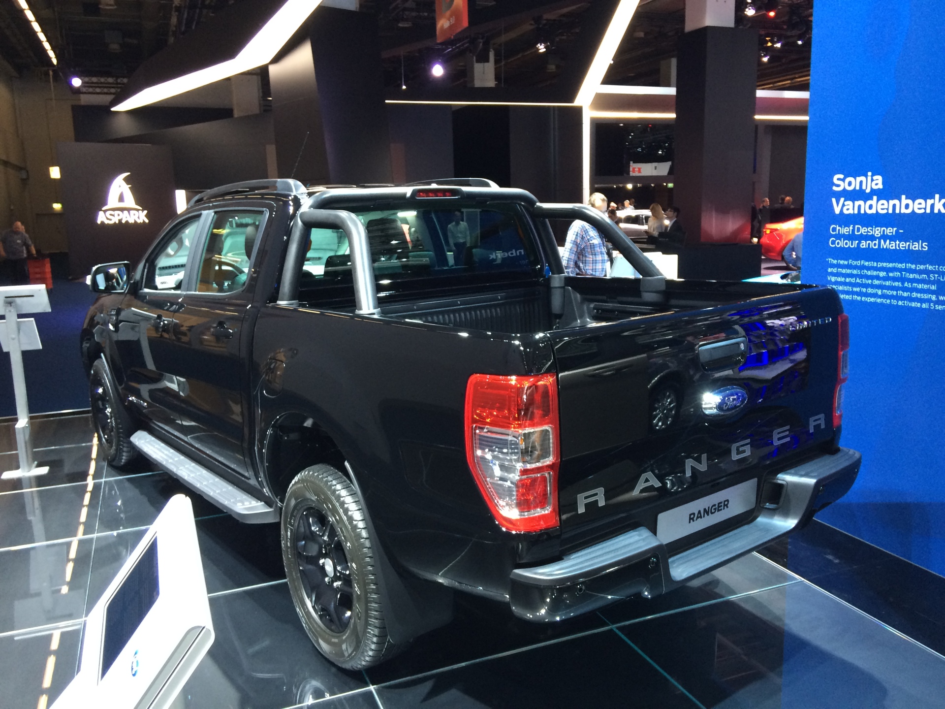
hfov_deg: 61.7
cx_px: 472
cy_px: 354
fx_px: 792
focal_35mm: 29
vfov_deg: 48.2
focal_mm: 4.15
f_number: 2.2
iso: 125
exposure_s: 1/30
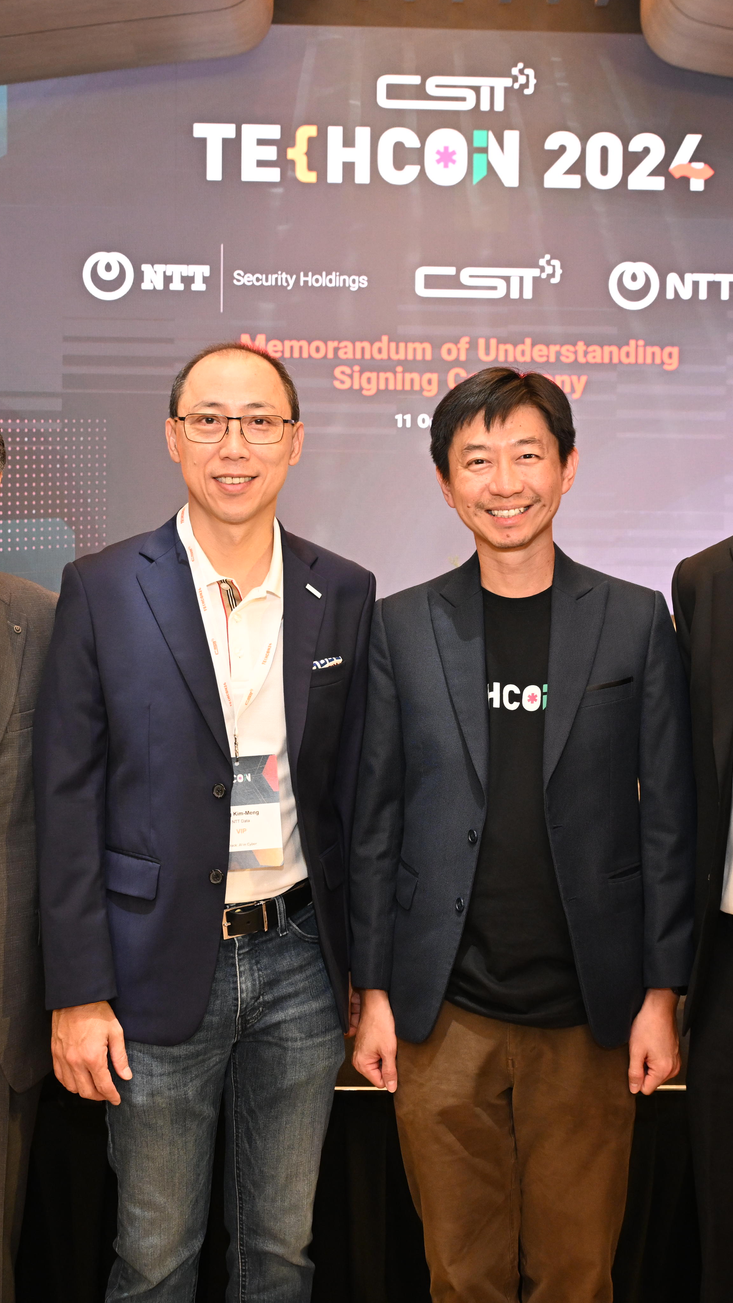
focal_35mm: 41
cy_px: 652
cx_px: 419
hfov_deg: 29.0
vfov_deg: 49.4
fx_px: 1416
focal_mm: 26
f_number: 5.6
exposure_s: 1/125
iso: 2000
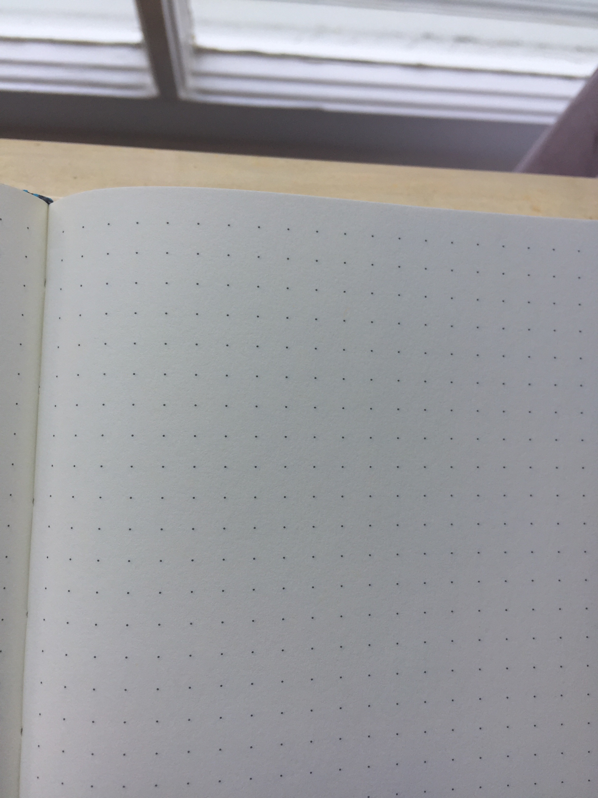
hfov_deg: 48.2
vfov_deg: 61.7
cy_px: 399
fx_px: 668
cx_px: 299
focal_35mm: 29
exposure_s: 1/273
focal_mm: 4.15
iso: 32
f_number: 2.2
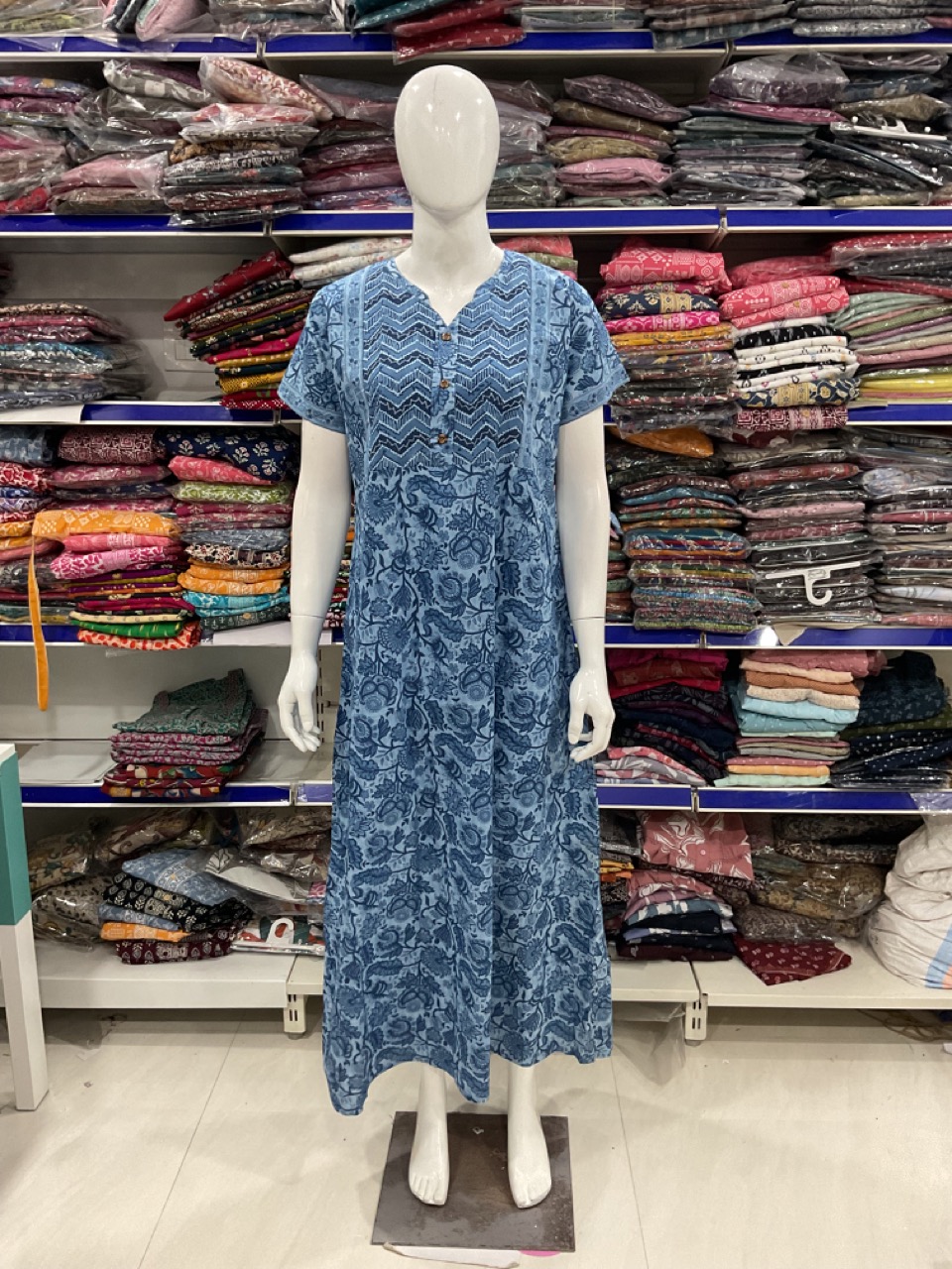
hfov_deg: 48.2
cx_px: 476
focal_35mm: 29
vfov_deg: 61.7
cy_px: 634
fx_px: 1063
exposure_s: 1/50
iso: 125
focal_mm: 3
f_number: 1.8
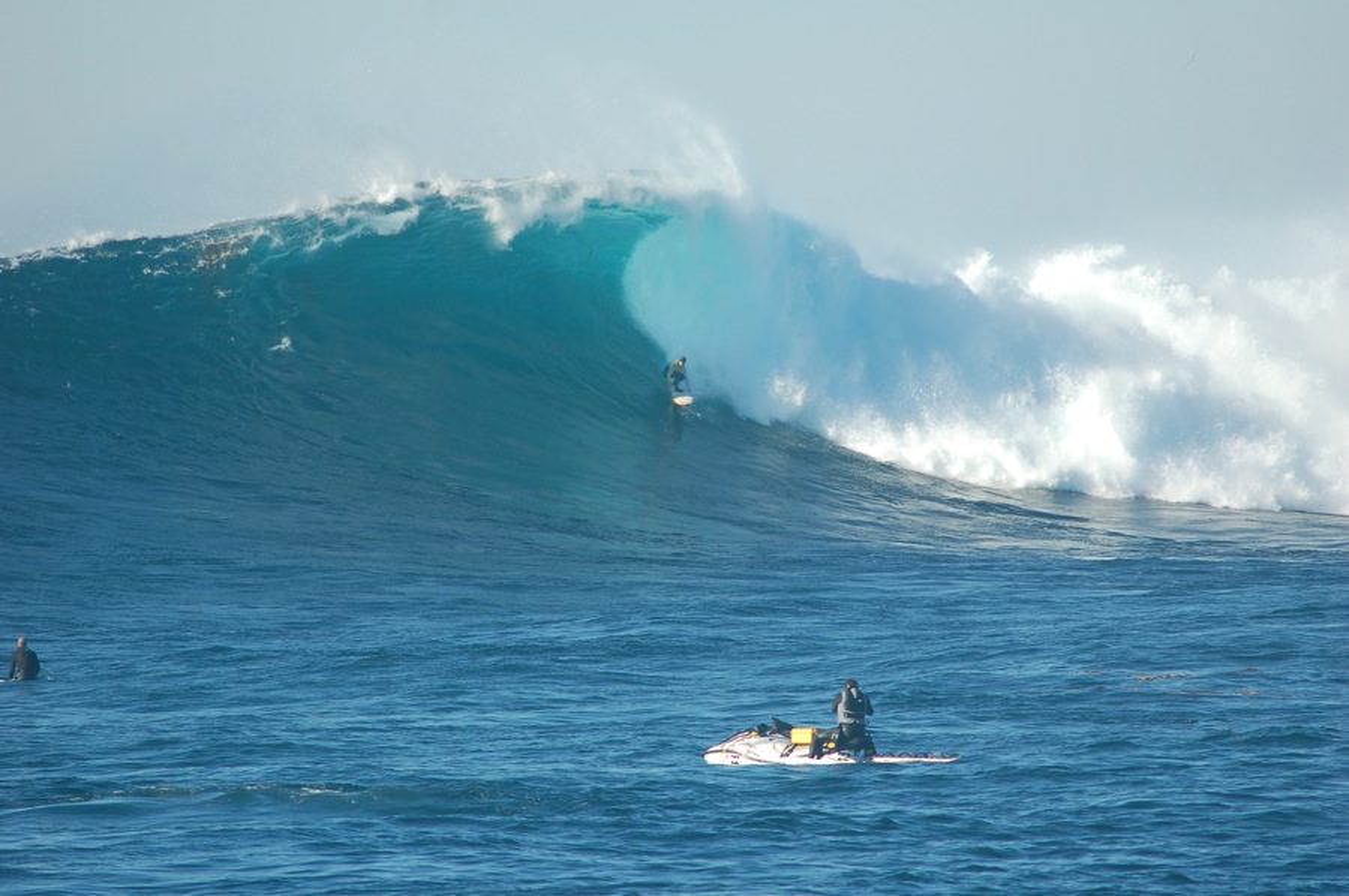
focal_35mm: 450
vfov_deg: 3.0
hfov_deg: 4.6
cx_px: 674
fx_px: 16844
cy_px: 448
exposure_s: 1/1250
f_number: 4.5
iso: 200
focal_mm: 300
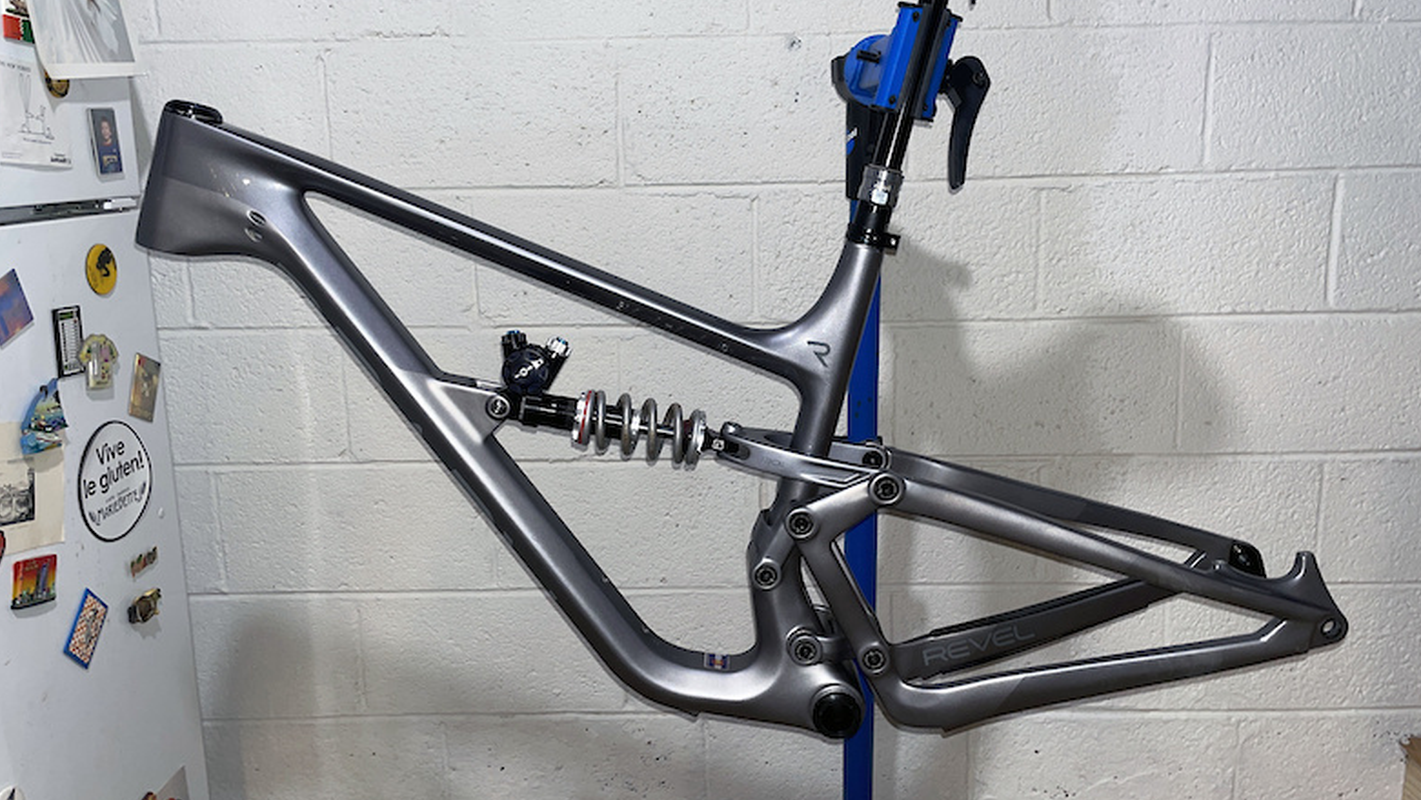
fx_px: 1093
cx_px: 719
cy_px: 338
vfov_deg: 40.1
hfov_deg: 66.0
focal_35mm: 29
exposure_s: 1/21
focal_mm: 4.2
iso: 32
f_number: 1.6
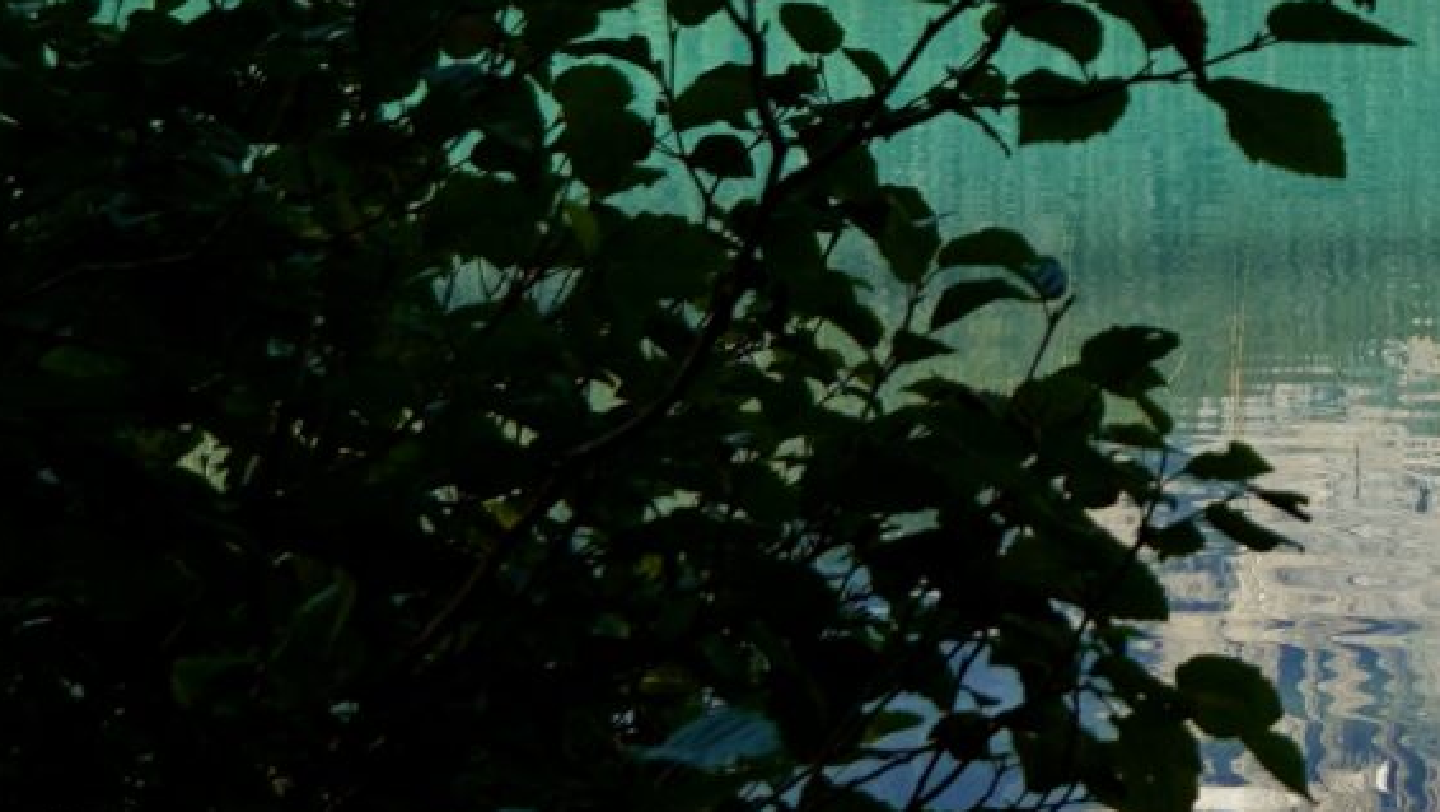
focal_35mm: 163
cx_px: 2669
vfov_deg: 7.3
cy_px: -342
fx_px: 6241
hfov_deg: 12.0
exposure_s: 1/250
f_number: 5.6
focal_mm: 23
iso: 100
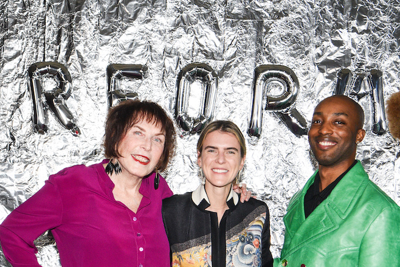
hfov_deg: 27.7
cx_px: 195
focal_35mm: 73
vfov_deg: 18.5
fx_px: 811
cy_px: 216
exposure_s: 1/250
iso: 1600
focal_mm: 40
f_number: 10
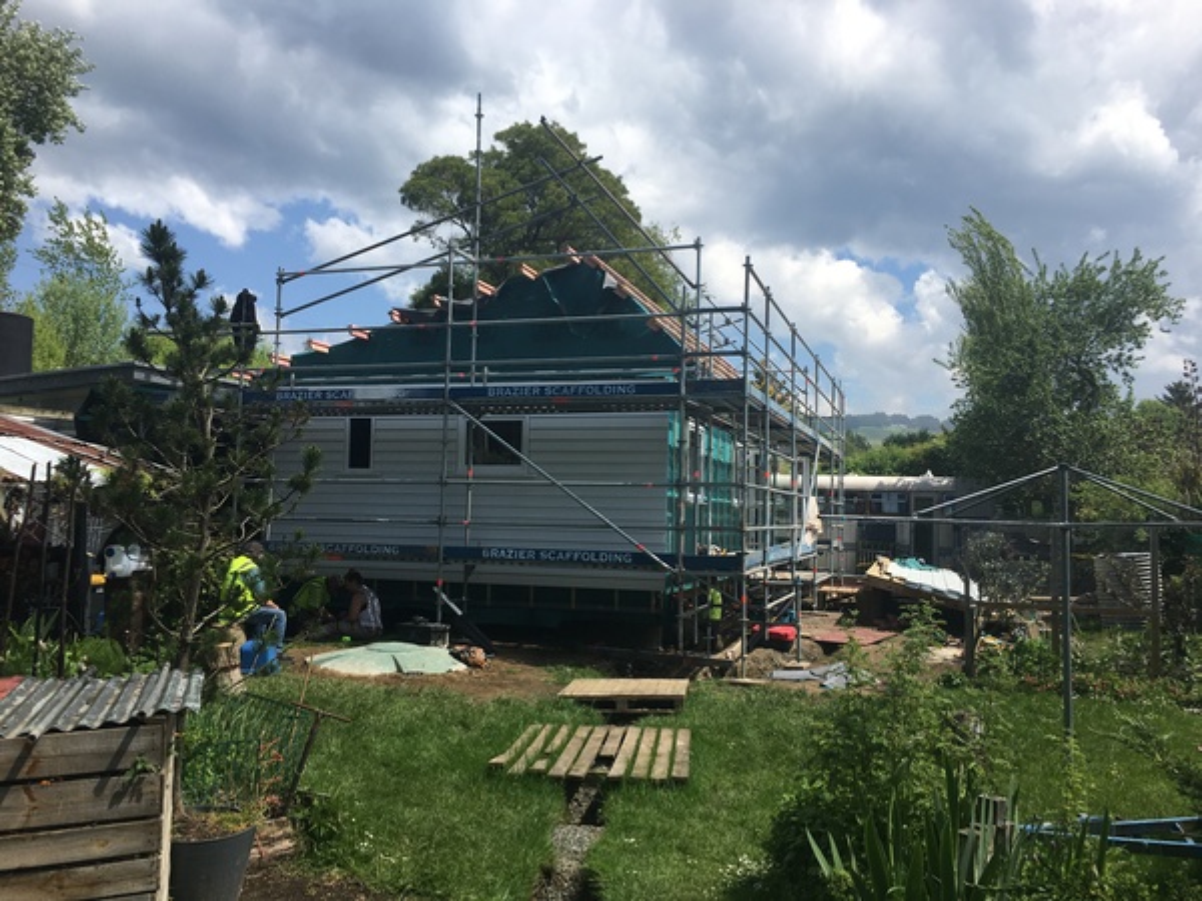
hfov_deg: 61.7
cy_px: 450
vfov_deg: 48.2
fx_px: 1007
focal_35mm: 29
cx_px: 601
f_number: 2.2
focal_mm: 4.15
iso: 25
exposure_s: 1/1425
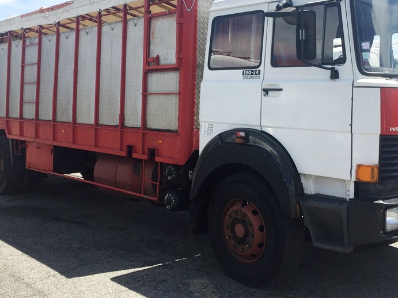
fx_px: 494
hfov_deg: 43.8
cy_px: 102
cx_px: 213
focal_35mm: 43
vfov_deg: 33.3
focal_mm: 4.15
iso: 32
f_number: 2.2
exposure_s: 1/1647
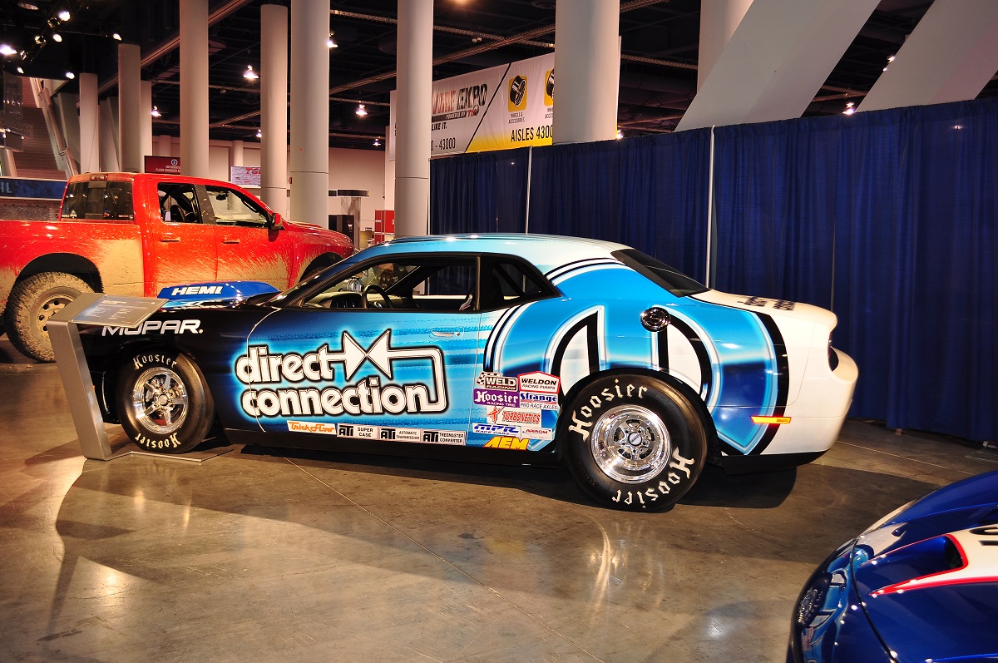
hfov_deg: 57.3
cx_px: 499
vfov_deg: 39.9
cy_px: 332
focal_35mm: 33
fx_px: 914
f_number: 4.5
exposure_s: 1/15
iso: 200
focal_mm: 22
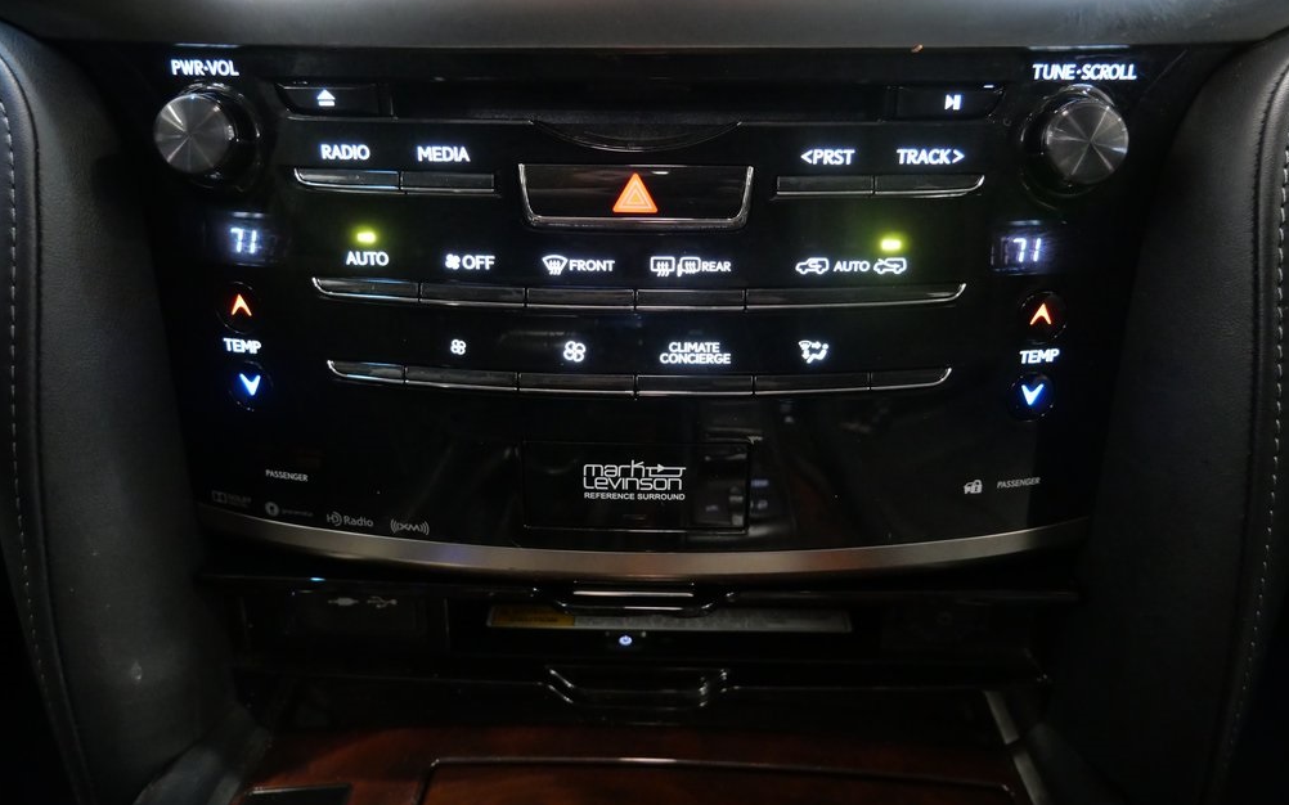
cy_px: 329
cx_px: 656
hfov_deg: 70.4
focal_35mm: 26
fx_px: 913
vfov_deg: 47.4
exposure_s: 1/8
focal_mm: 12
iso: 3200
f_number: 3.5
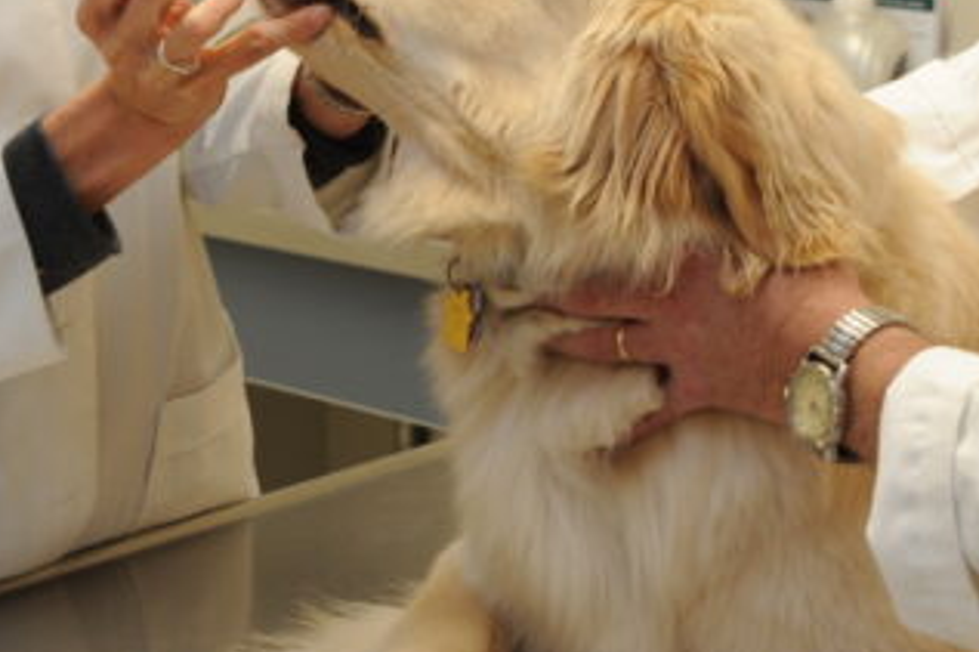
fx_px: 2582
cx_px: 451
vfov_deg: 13.9
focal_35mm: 95
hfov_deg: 21.5
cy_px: -144
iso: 500
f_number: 6.3
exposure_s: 1/50
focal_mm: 38
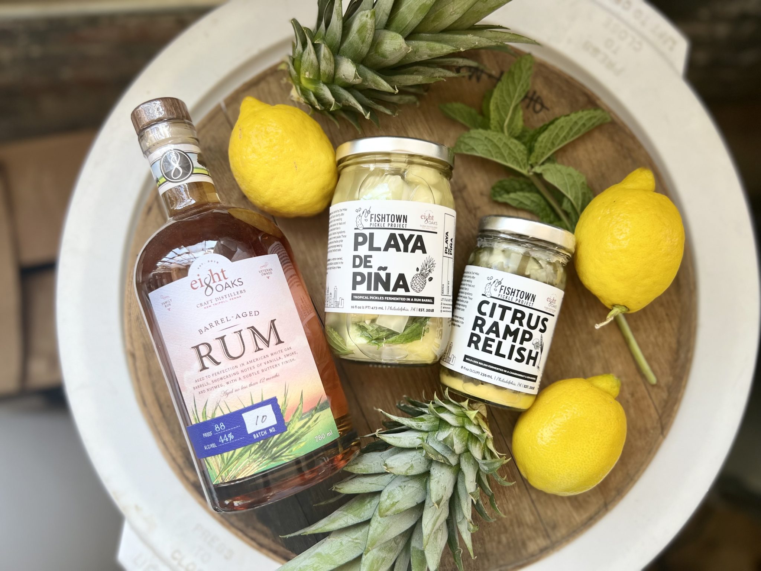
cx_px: 380
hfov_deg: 67.3
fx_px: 572
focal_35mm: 26
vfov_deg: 53.1
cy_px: 286
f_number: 1.5
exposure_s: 1/121
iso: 40
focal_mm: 5.7
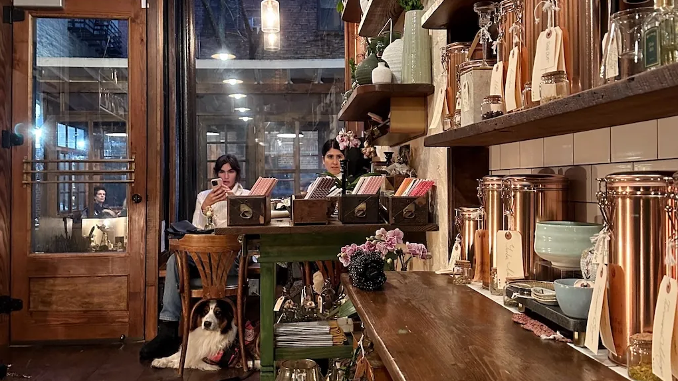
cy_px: 169
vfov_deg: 33.7
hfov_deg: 56.6
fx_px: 629
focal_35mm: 35
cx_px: 339
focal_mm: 6.86
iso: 1000
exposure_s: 1/30
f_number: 1.78
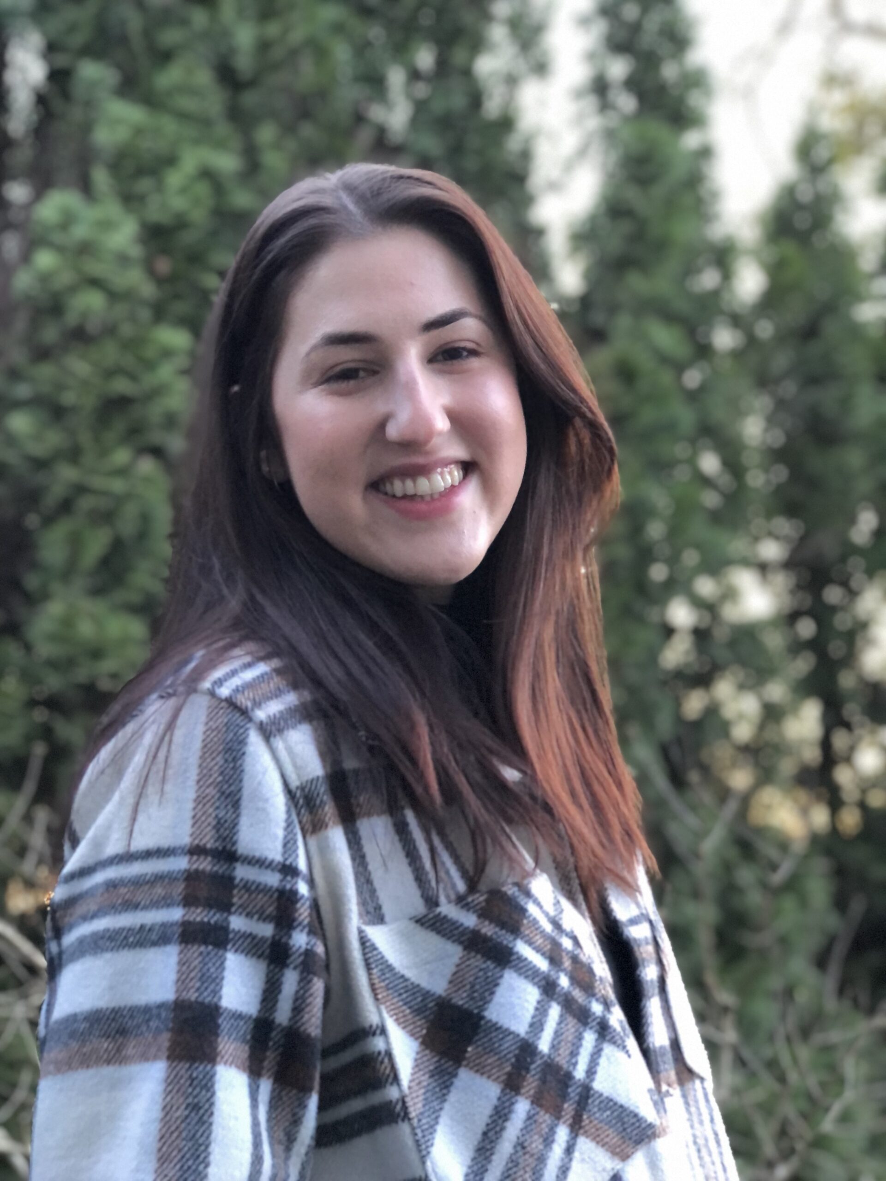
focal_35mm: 57
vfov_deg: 33.8
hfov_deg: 25.7
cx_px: 443
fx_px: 1945
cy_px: 590
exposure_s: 1/30
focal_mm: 6.6
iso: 500
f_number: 2.8
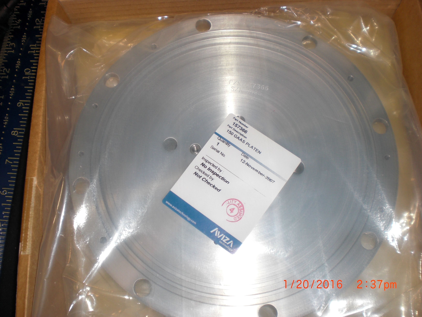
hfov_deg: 49.0
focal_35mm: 38
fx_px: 463
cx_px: 211
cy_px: 158
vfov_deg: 37.7
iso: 64
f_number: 3.1
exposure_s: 1/60
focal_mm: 6.3
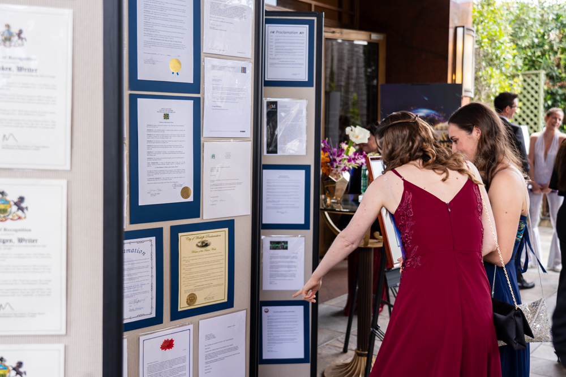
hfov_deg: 49.5
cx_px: 283
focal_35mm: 39
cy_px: 188
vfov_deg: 34.2
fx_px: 613
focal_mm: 39
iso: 160
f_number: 4
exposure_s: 1/100
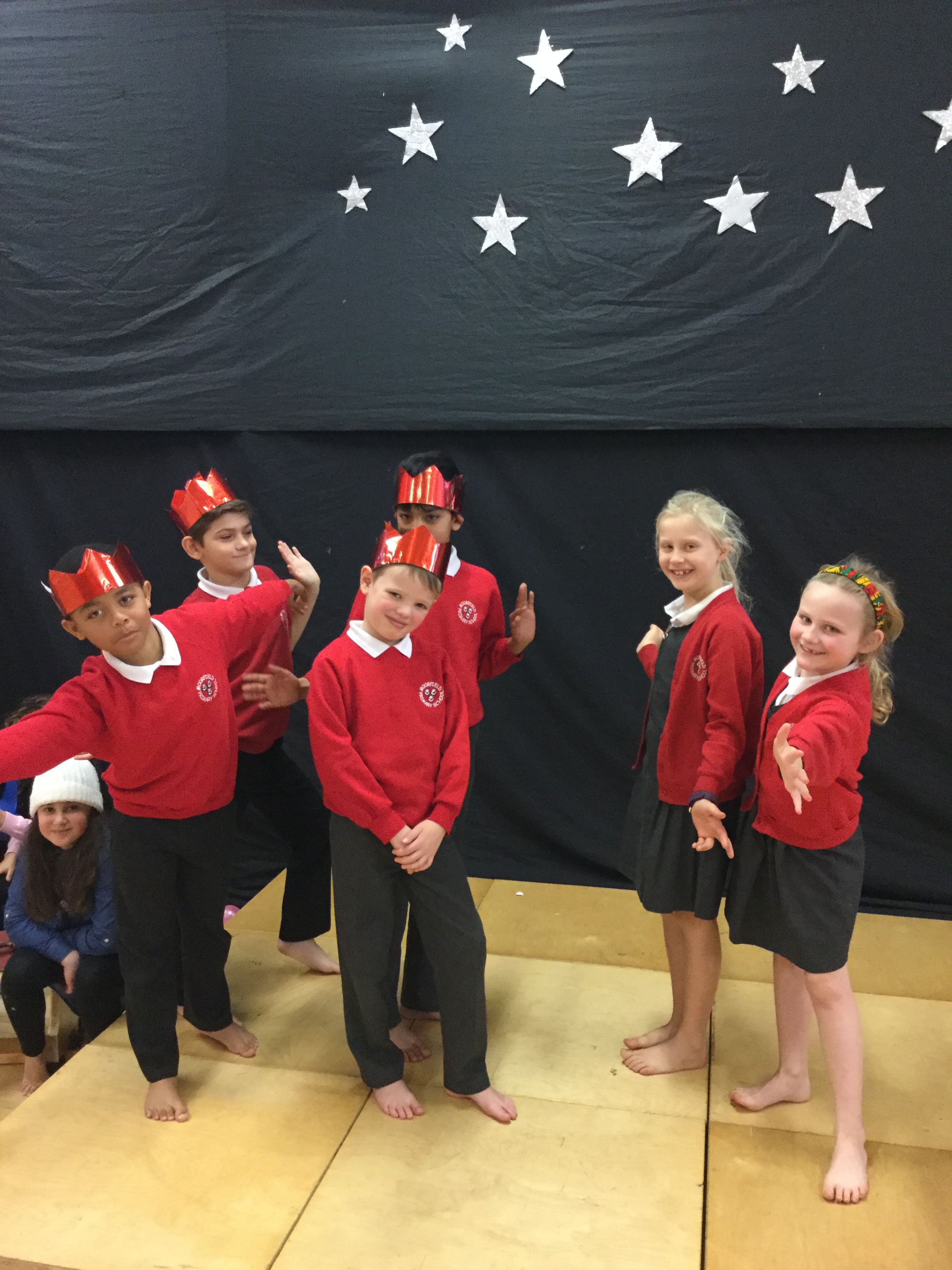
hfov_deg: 45.4
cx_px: 476
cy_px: 635
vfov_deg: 58.4
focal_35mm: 31
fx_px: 1137
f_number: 2.4
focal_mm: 3.3
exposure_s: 1/25
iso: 200
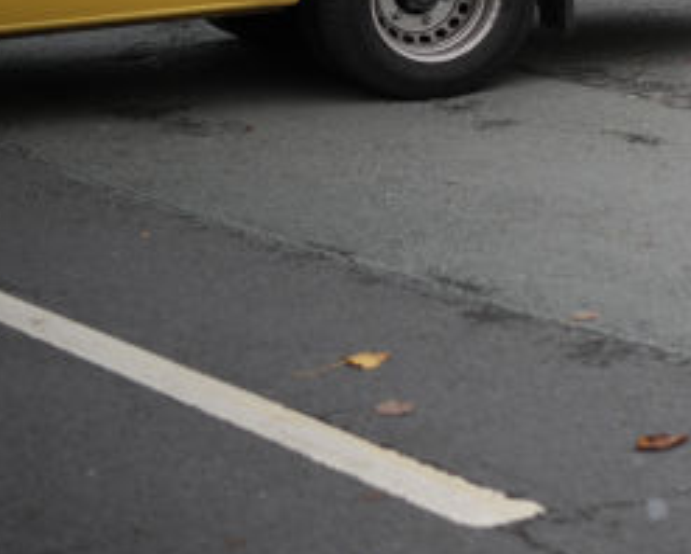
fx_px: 2784
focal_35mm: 136
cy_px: -360
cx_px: 1343
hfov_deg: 12.6
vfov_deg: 10.8
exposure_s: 1/350
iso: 100
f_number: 1.4
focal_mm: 35
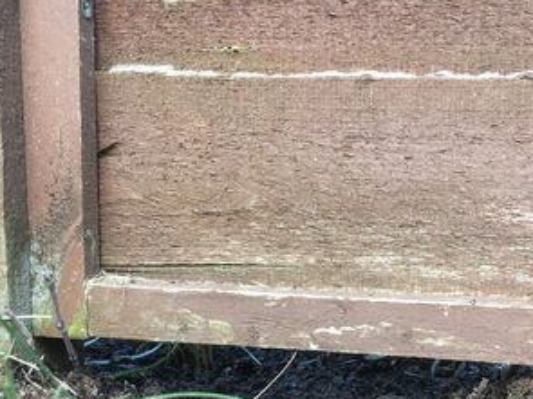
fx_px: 677
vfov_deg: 32.3
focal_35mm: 44
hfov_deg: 42.6
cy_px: 295
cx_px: 333
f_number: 2.2
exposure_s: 1/50
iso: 25
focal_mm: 4.15
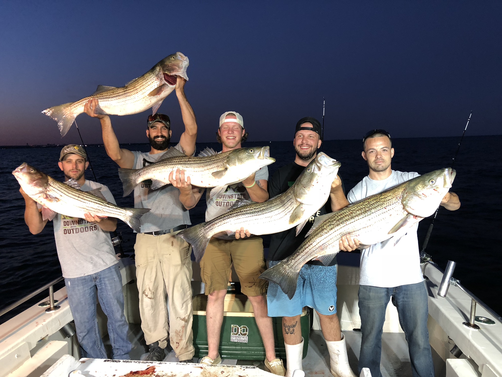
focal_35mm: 28
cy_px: 188
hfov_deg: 63.4
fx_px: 406
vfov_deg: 49.7
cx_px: 251
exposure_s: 1/15
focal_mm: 4
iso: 50
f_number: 1.8
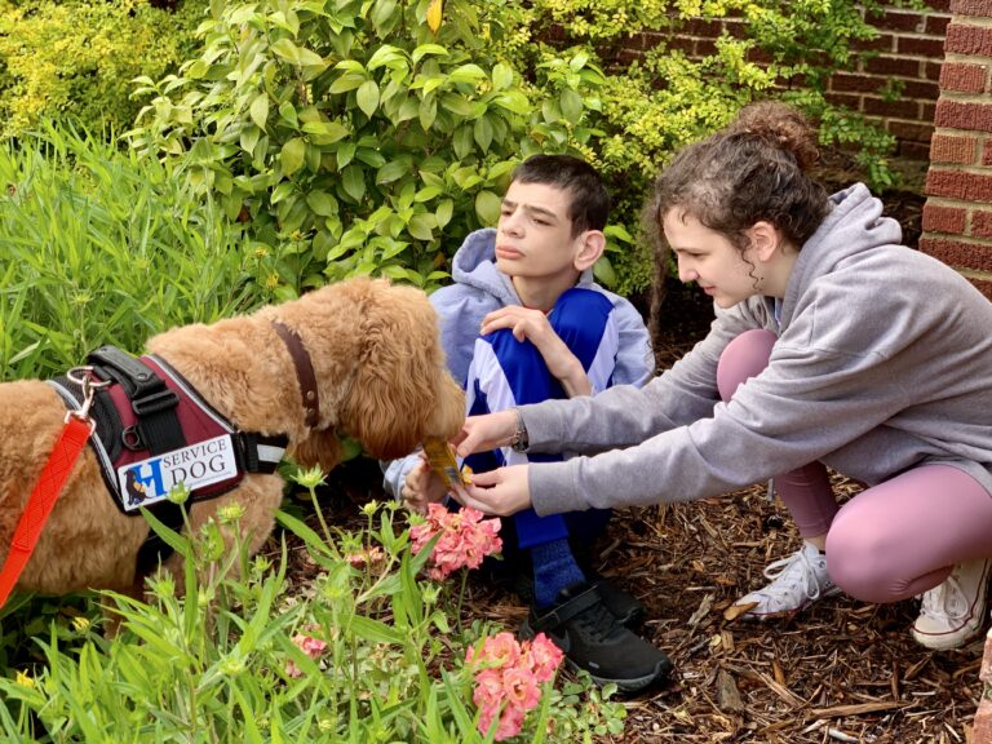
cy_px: 372
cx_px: 496
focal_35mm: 52
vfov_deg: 28.0
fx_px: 1490
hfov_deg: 36.8
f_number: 2.4
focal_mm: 6
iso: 16
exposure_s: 1/122
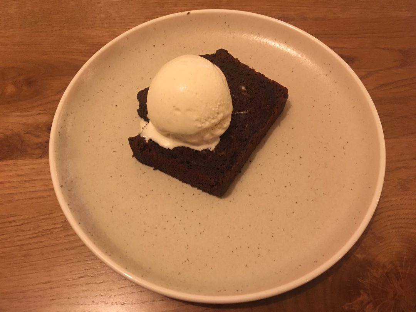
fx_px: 349
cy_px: 156
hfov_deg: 61.7
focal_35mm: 29
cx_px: 208
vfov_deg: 48.2
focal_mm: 4.15
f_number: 2.2
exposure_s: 1/17
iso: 400
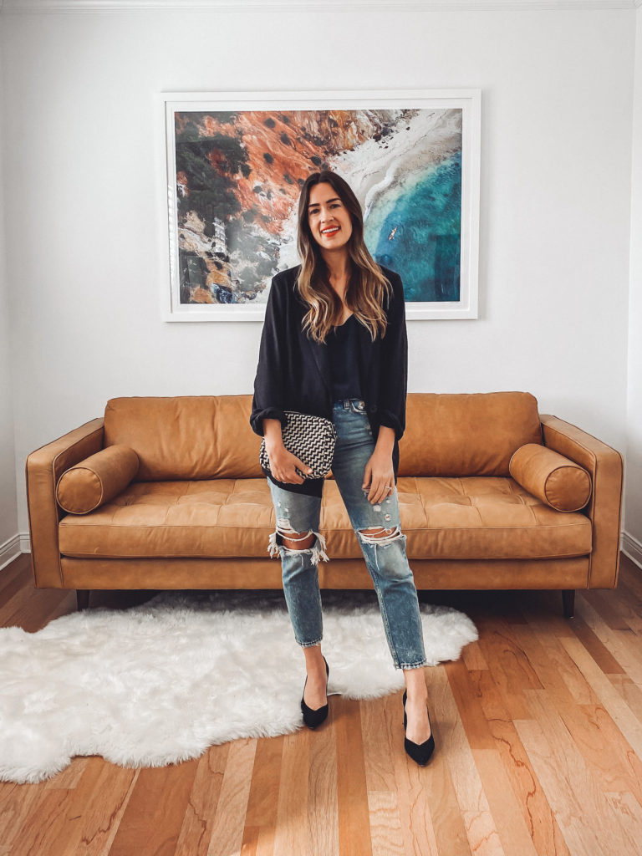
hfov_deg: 53.1
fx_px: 643
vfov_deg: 67.3
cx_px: 321
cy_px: 428
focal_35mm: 26
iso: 80
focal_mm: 4.25
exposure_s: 1/120
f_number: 1.8
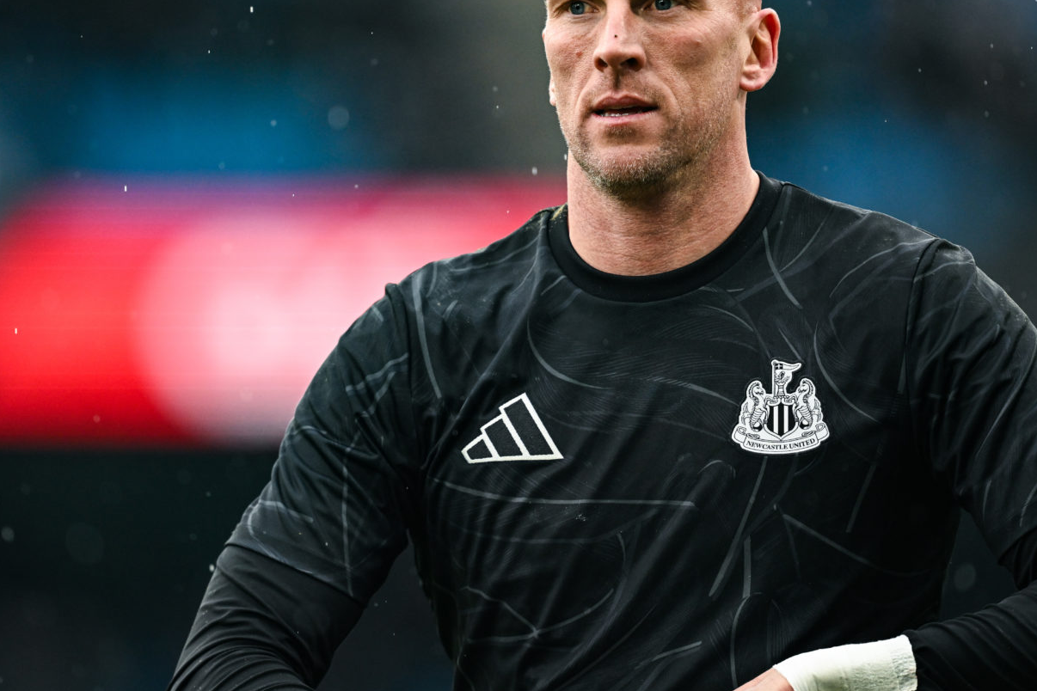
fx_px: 18348
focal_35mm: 637
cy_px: 308
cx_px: 443
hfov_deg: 3.2
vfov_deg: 2.2
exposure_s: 1/1600
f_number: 2.8
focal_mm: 400
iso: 1250
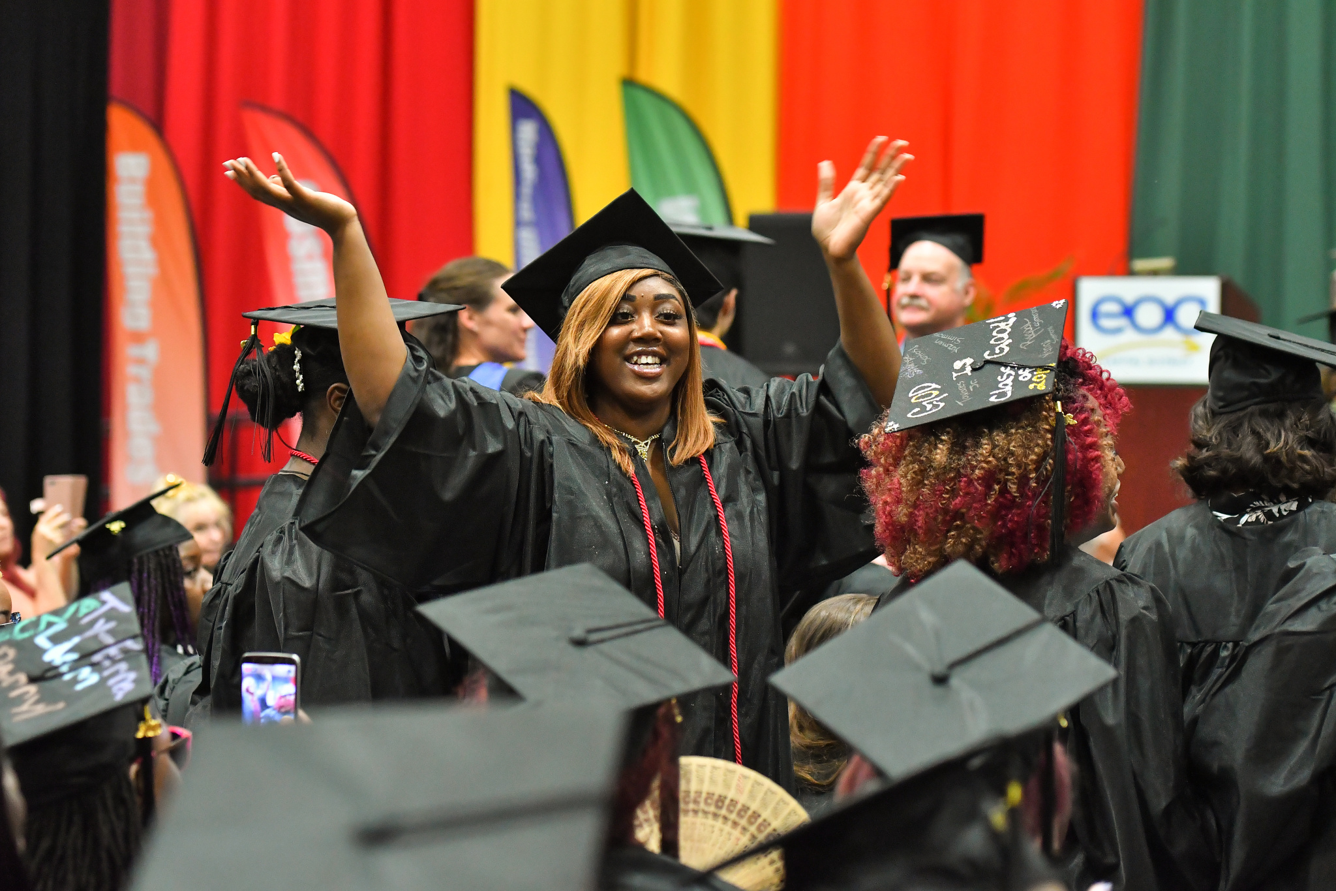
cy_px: 446
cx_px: 668
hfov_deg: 18.2
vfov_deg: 12.2
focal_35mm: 112
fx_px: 4174
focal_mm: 75
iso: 1600
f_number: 3.2
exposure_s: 1/160
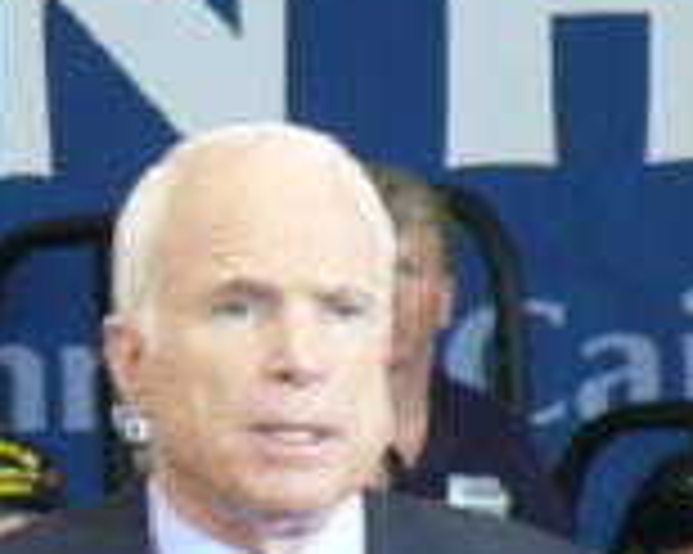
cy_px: 367
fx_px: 15639
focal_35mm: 763
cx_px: 72
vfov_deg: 2.0
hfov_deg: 2.5
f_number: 3.3
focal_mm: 44.7
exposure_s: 1/80
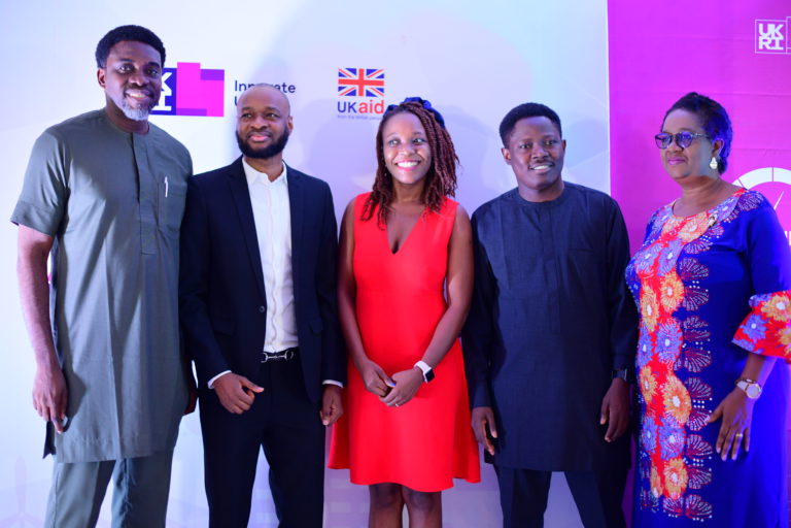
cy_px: 264
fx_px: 1099
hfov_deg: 39.6
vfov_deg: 27.0
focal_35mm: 50
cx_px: 396
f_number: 2
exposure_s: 1/500
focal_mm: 50
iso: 1000
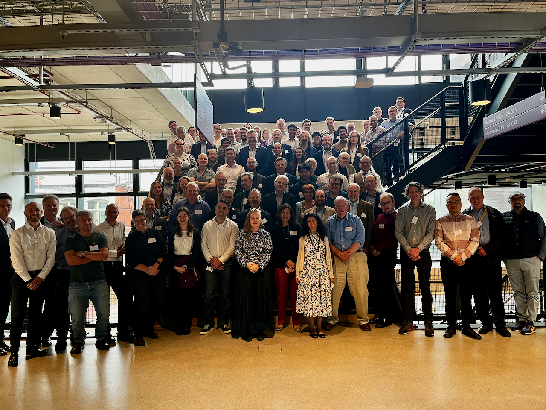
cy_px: 205
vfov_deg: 53.1
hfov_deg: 67.3
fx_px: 410
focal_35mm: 26
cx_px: 273
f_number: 1.6
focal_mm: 5.1
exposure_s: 1/50
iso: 80
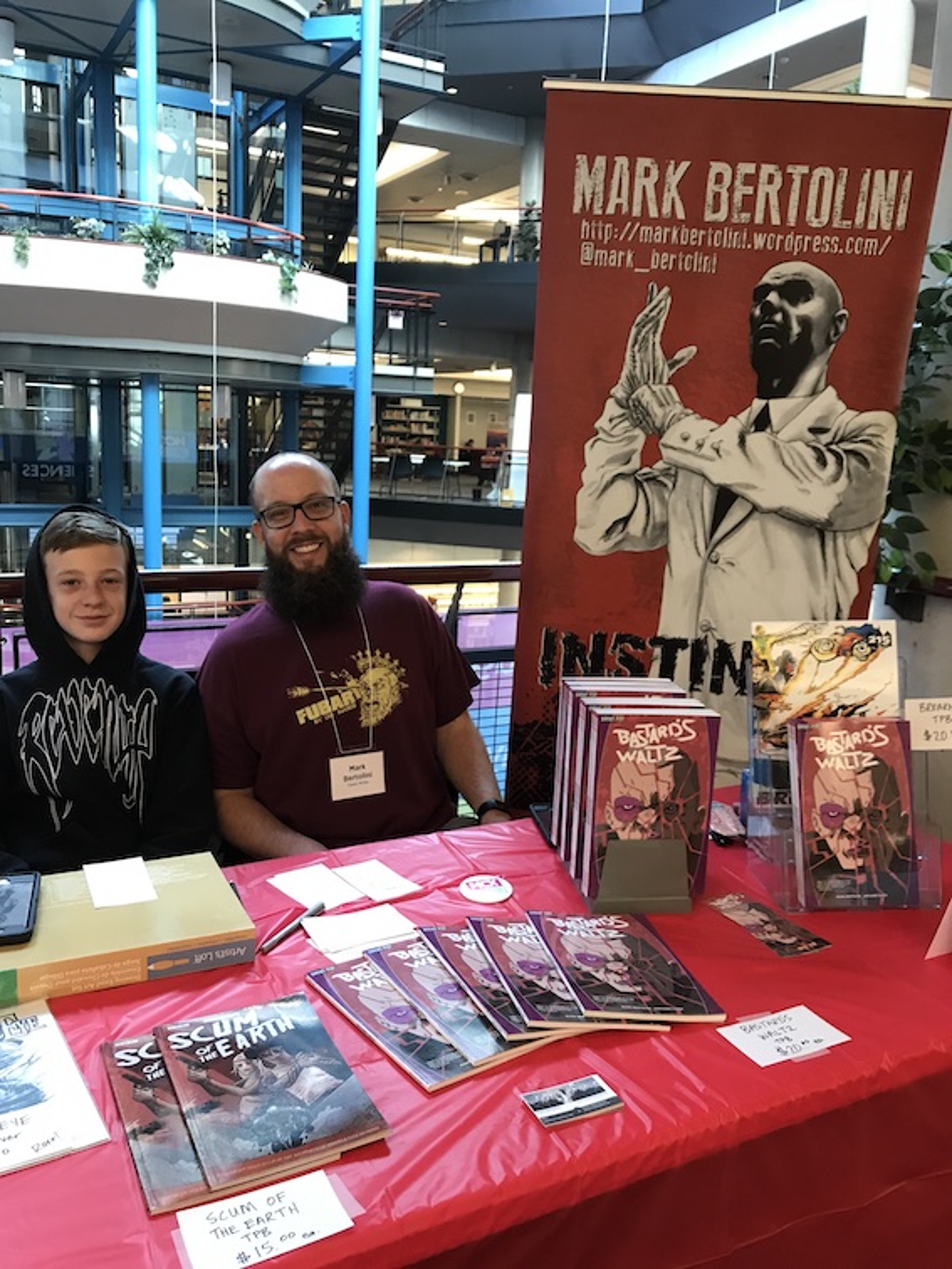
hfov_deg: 49.7
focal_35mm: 28
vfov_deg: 63.4
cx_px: 476
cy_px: 634
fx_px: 1027
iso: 40
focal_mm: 3.99
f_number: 1.8
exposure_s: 1/15
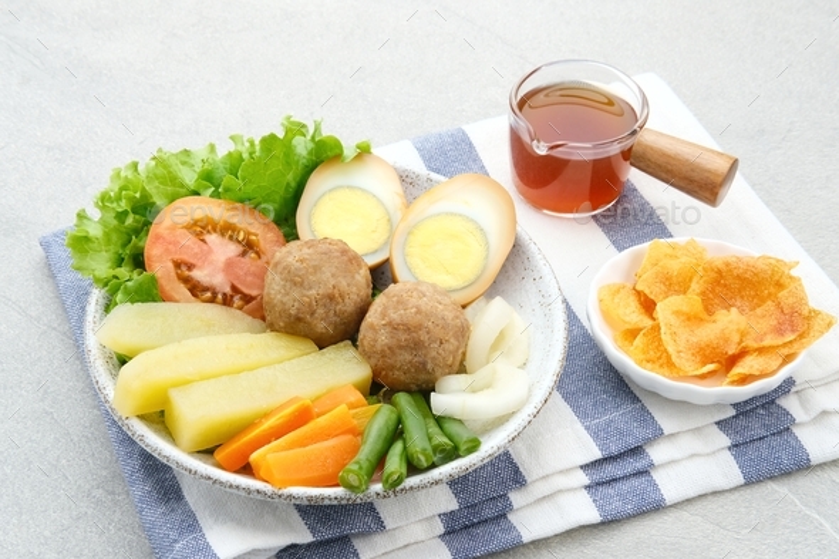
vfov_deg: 25.5
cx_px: 420
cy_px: 280
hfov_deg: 37.5
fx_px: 1235
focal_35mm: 53
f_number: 14
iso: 640
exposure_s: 1/100
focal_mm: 35
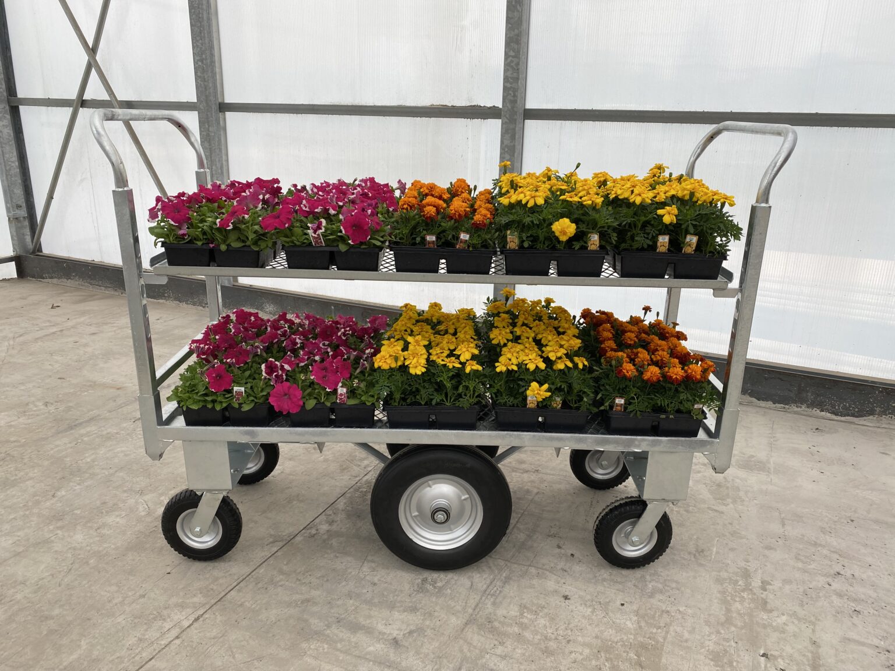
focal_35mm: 26
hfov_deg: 67.3
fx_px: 672
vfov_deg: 53.1
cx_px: 448
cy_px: 336
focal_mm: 4.25
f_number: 1.8
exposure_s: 1/431
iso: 32
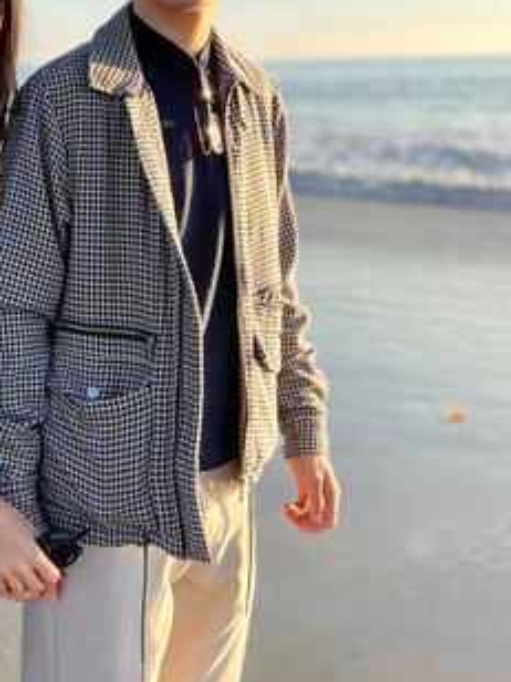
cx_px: 51
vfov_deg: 34.1
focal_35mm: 54
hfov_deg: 26.1
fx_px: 1063
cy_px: 104
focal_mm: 5.1
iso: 50
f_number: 1.6
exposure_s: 1/3448
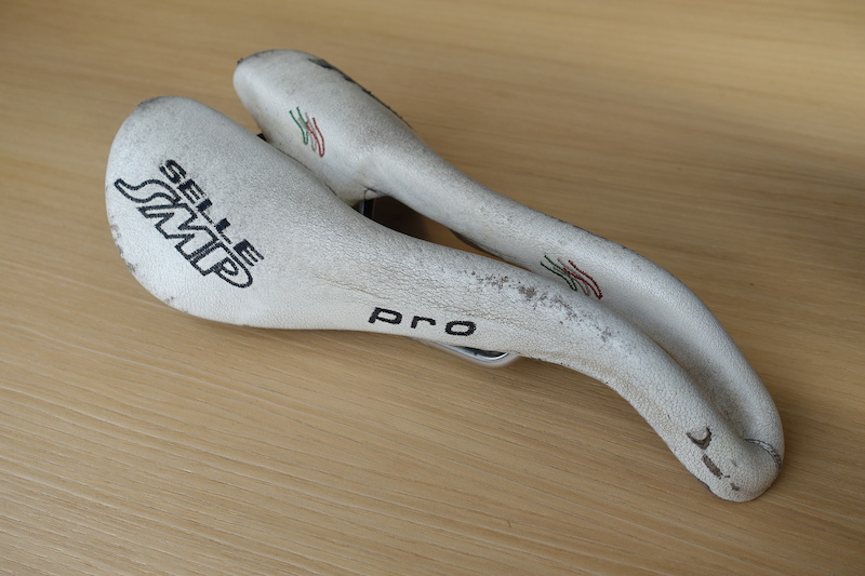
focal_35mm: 37
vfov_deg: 35.9
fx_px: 889
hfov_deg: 51.9
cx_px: 432
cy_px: 288
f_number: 3.5
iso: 125
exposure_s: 1/80
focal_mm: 13.53
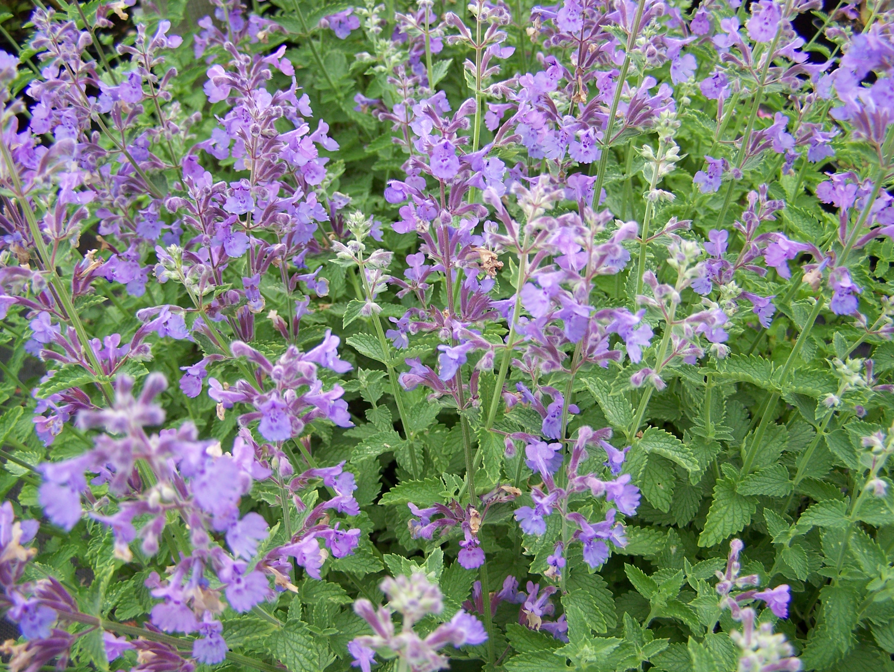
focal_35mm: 38
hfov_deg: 48.9
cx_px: 447
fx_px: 982
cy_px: 336
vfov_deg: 37.8
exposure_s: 1/125
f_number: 2.8
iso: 80
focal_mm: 6.3
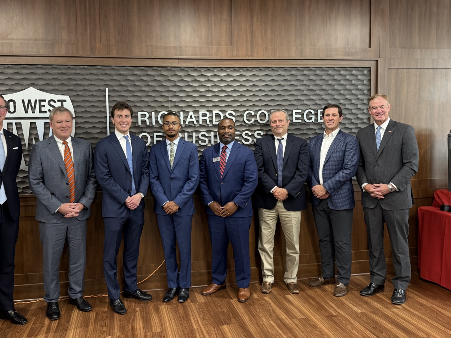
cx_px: 184
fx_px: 378
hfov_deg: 61.2
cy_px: 160
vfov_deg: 48.2
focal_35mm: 29
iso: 250
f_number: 1.78
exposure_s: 1/60
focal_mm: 6.76
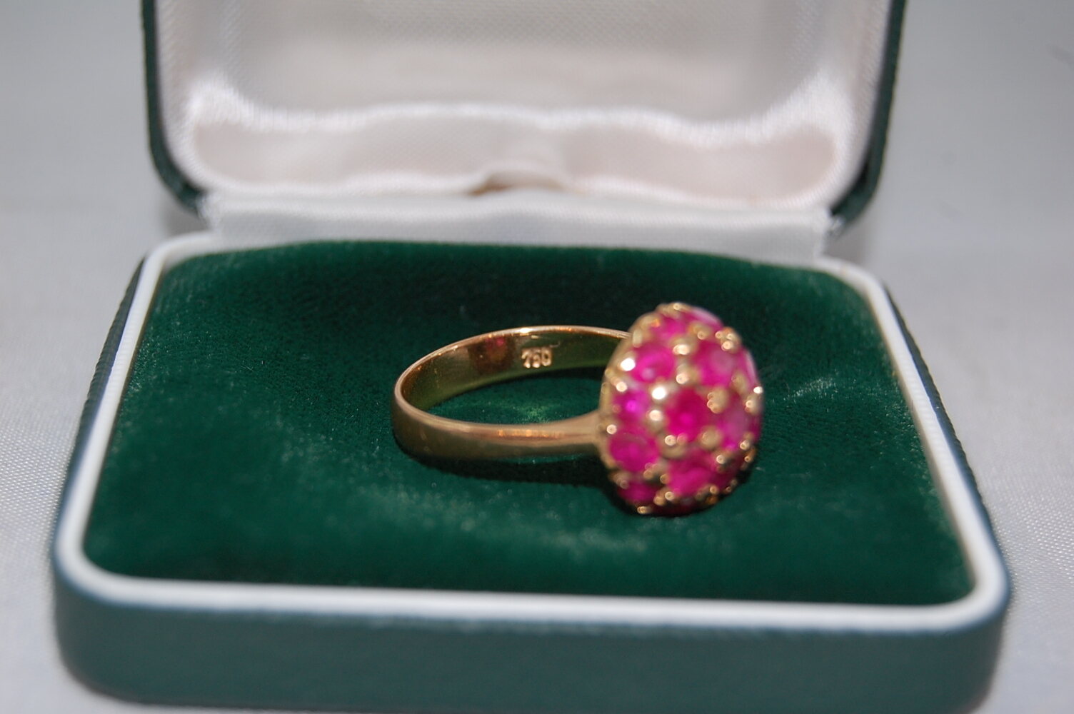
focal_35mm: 82
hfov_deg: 24.6
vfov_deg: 16.5
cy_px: 357
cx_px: 537
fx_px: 2459
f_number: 5.6
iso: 360
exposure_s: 1/60
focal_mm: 55
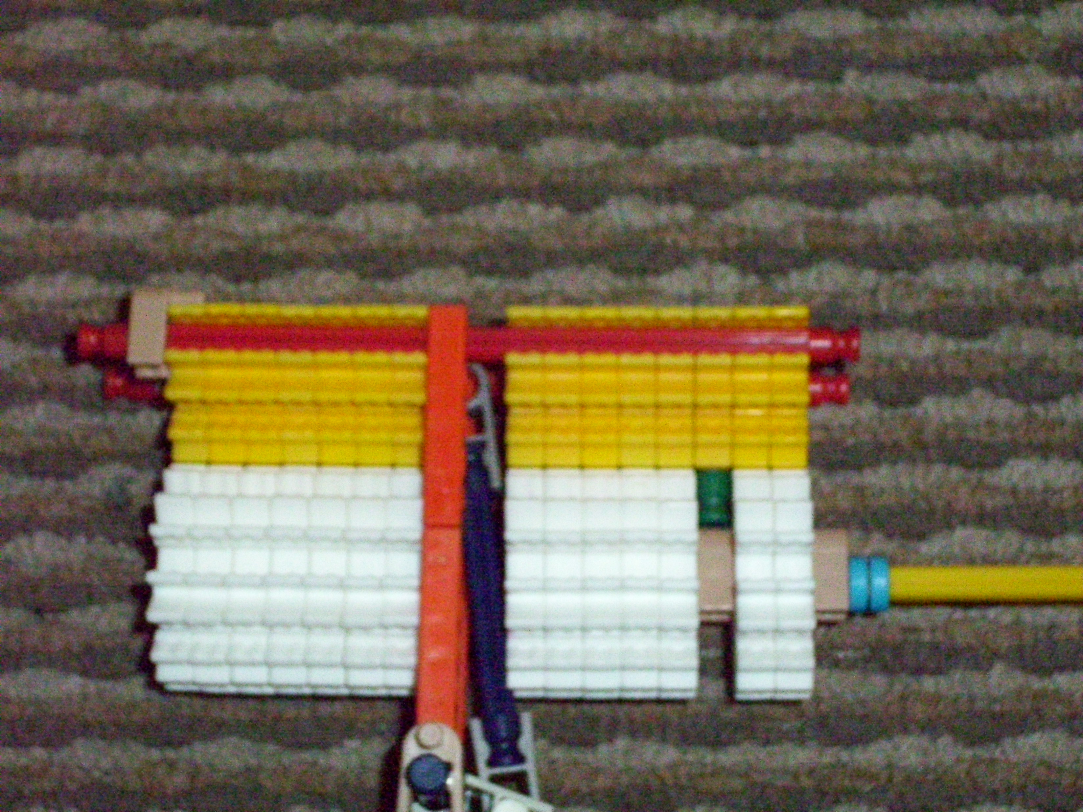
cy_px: 406
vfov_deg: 14.5
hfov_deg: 19.3
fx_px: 3191
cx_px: 542
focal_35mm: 102
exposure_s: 1/60
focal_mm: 17.1
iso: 1250
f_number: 5.6
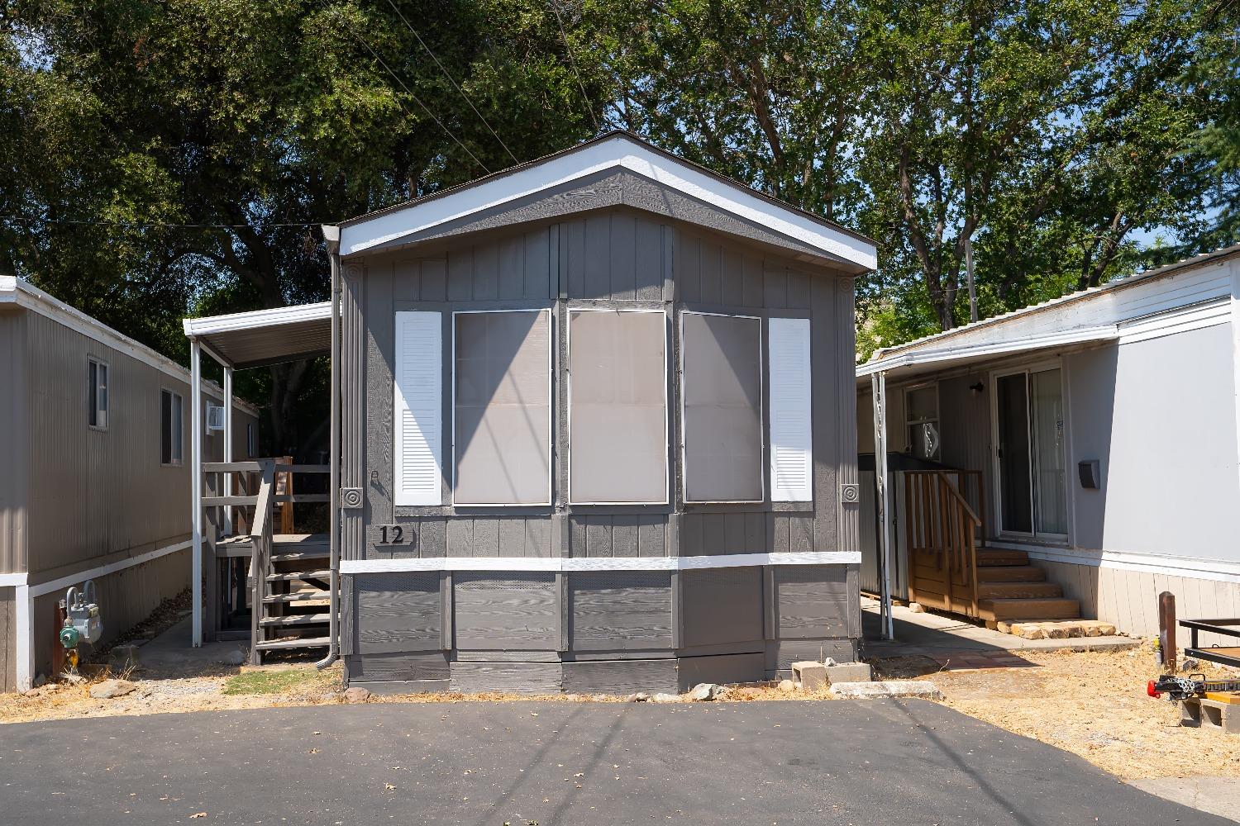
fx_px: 1171
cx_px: 620
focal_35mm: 34
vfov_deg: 38.9
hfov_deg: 55.8
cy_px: 413
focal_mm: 34
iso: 400
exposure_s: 1/640
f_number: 8
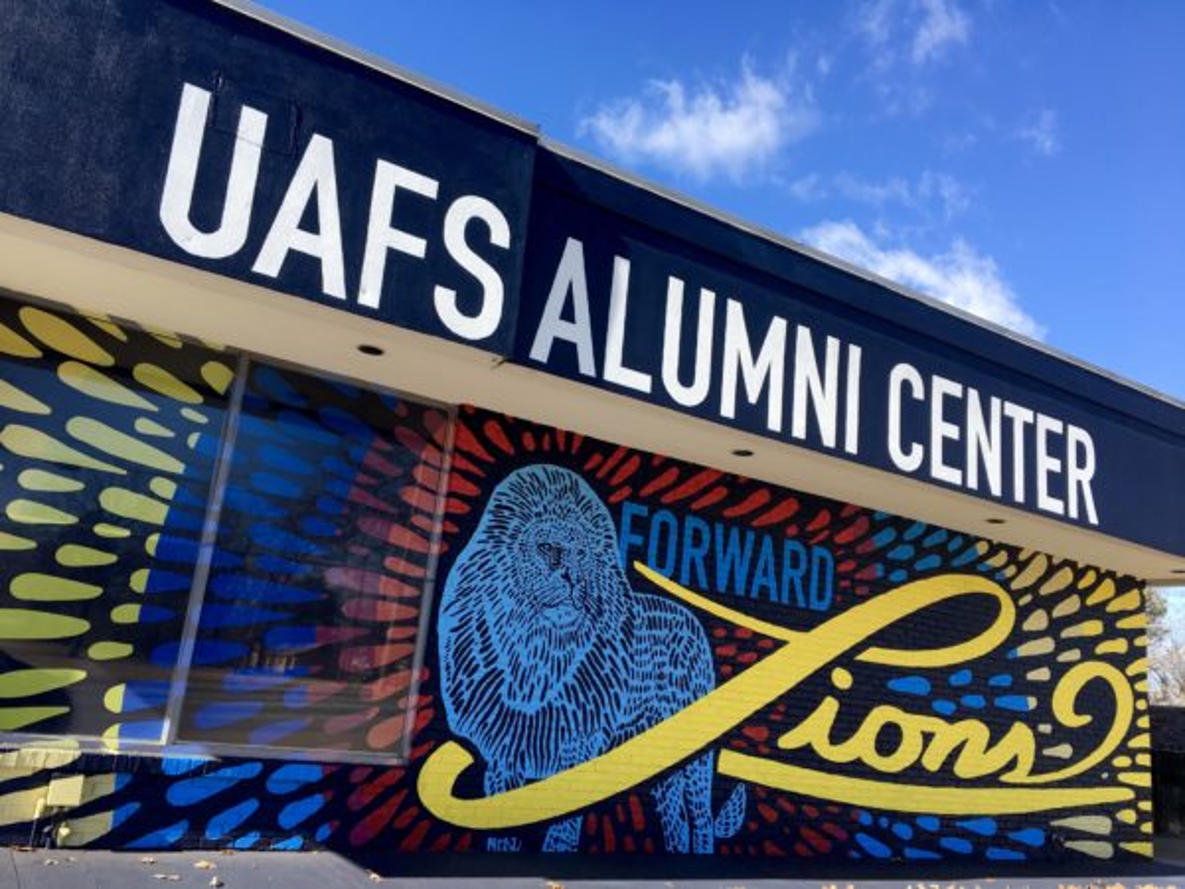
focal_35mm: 29
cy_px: 444
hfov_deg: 61.7
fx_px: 993
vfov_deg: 48.2
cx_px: 592
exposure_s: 1/565
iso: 25
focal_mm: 4.15
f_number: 2.2
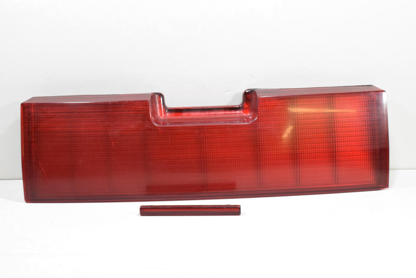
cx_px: 208
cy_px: 139
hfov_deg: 29.2
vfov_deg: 19.7
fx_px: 798
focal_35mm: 69
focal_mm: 46
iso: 3200
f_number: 10
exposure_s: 1/60
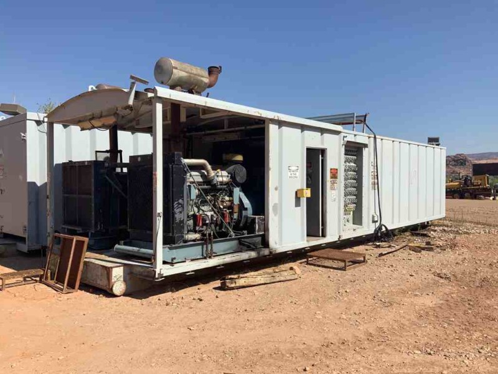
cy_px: 187
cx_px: 249
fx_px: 417
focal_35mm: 29
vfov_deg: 48.2
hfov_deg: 61.7
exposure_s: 1/3125
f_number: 1.8
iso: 16
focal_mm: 3
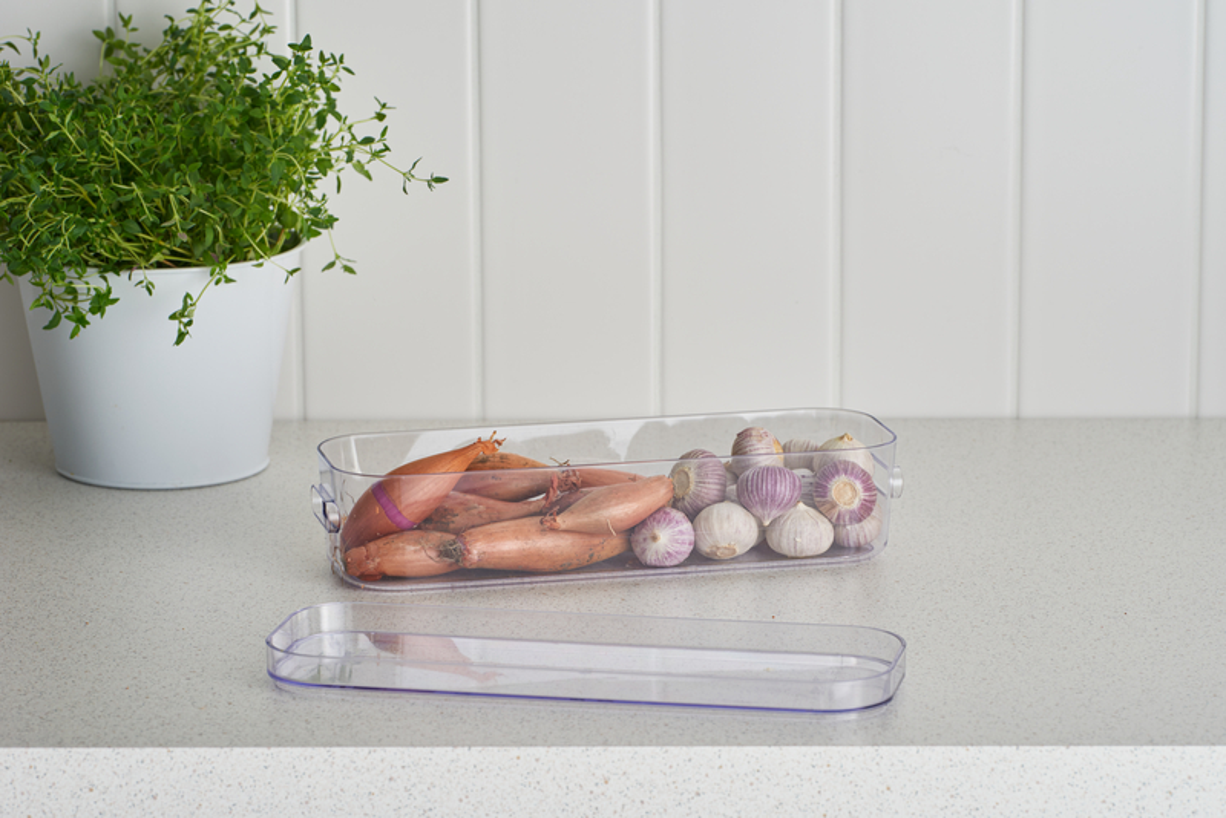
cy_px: 409
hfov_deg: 14.6
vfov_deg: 9.8
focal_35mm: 140
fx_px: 4769
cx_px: 613
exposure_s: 1/160
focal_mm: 140
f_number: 10
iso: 100
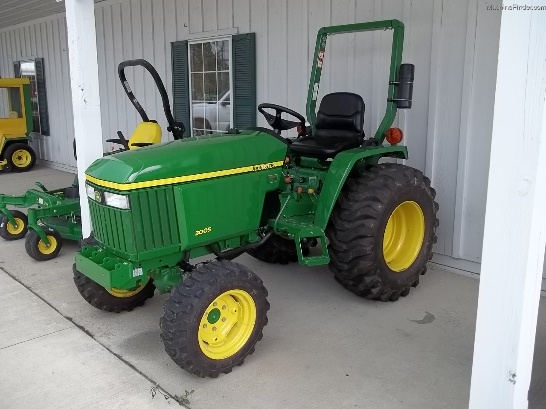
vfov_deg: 44.2
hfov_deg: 56.8
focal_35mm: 32
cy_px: 204
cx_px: 273
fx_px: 505
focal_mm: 5.7
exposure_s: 1/200
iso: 64
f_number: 2.9
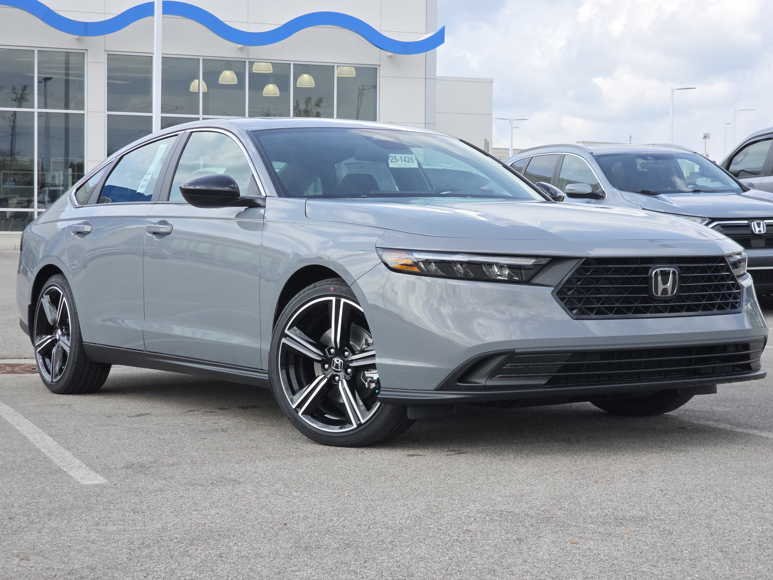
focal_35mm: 69
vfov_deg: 21.3
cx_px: 386
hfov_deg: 28.2
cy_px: 290
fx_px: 1541
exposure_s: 1/1087
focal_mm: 7.9
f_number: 2.4
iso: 50
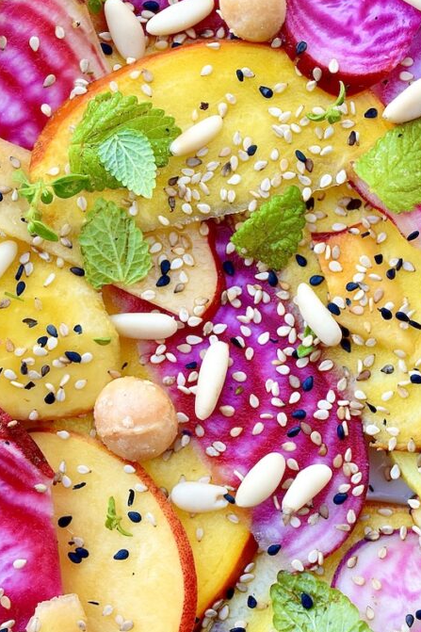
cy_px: 262
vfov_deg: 17.0
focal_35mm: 120
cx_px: 178
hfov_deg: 11.4
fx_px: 2108
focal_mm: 35
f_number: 5.6
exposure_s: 1/125
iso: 720
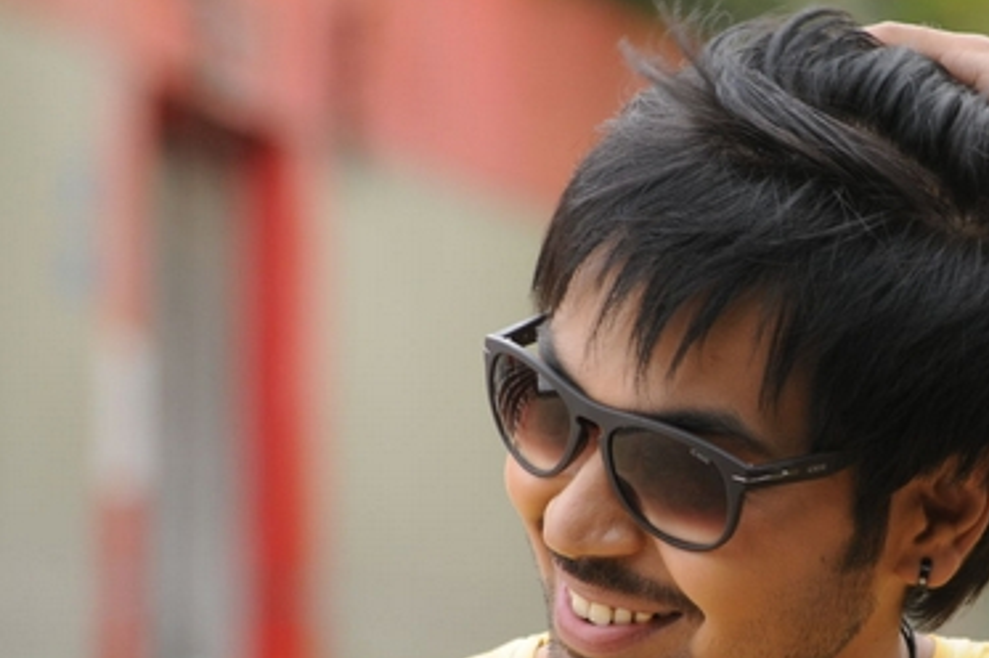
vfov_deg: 3.2
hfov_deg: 4.8
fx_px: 11826
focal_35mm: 431
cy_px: 454
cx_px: 806
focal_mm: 165
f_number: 6.3
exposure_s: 1/320
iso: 400
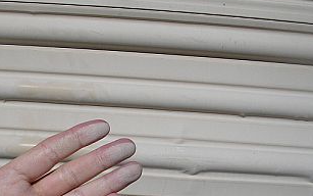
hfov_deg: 32.3
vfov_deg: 20.4
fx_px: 538
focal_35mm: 63
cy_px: 152
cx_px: 112
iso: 50
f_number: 5.6
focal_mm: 5.8
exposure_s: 1/790
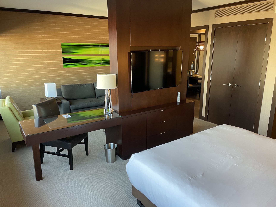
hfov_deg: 67.3
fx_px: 207
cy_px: 104
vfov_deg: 53.1
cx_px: 138
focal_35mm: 26
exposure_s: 1/60
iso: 125
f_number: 1.6
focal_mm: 4.2
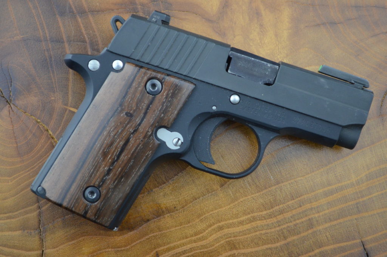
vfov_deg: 17.4
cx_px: 194
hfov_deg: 26.0
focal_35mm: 78
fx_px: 837
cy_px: 128
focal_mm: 52
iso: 1600
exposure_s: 1/60
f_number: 5.6
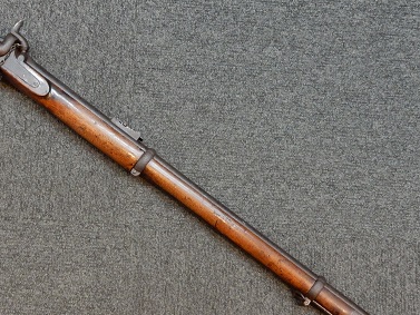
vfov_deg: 23.6
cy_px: 178
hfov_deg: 30.8
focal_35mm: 62
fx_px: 752
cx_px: 126
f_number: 4
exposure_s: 1/8
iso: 560
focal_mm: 6.4
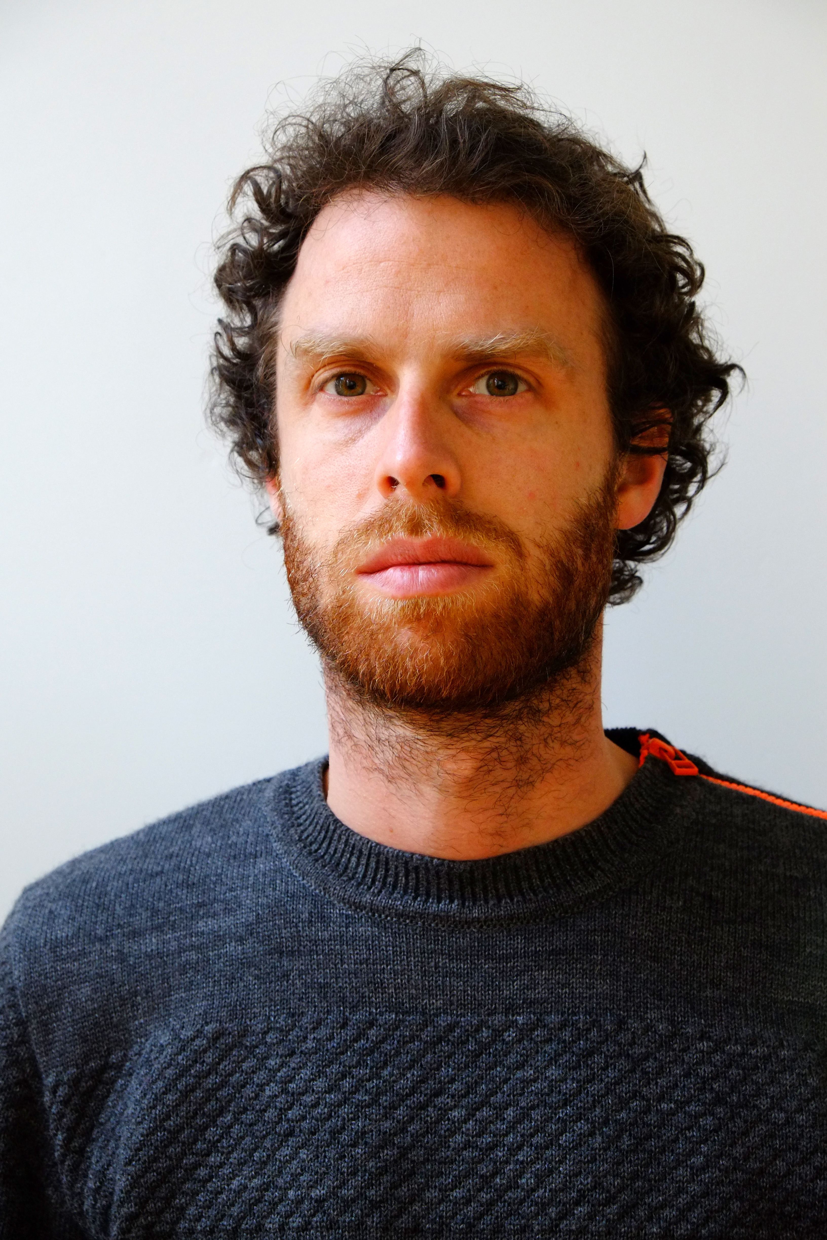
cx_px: 414
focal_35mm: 83
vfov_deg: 24.5
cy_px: 620
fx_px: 2860
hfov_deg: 16.5
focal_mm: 55
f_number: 6.4
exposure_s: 1/80
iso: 1250
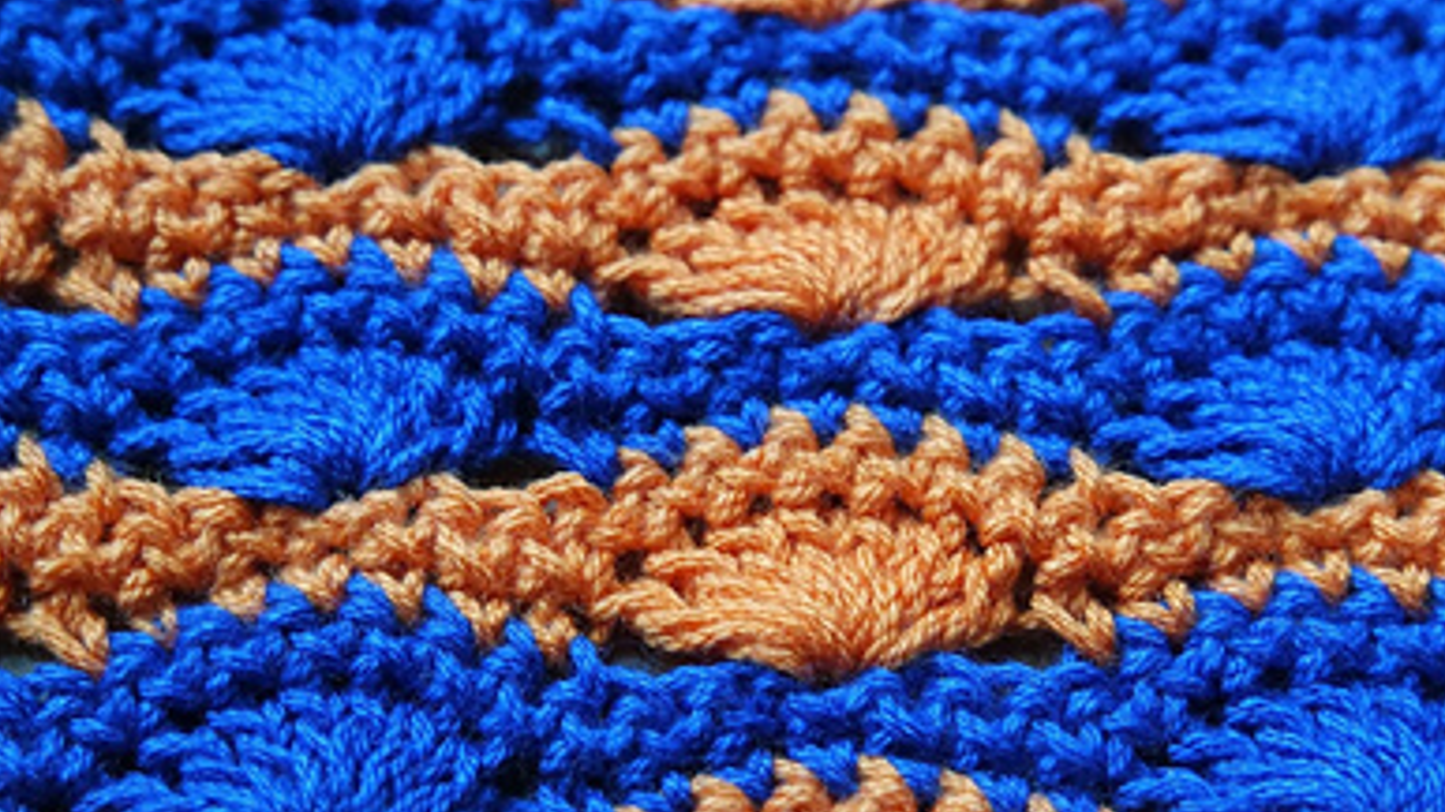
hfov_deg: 27.8
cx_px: 824
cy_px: 567
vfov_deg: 15.8
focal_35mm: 76
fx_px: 2912
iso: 1600
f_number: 5
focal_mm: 37
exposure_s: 1/60
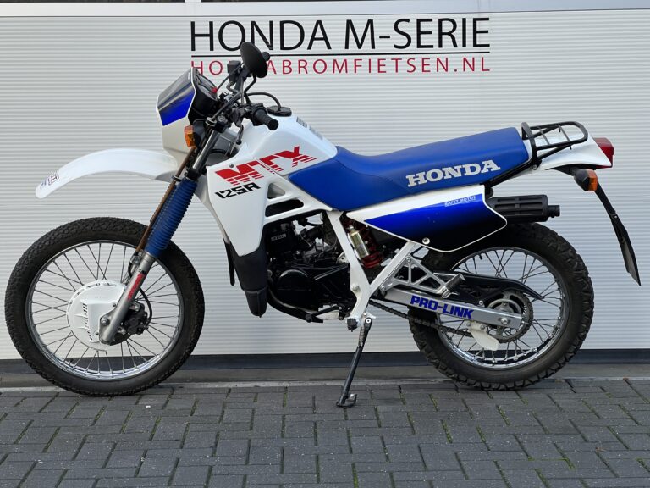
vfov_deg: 19.1
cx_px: 325
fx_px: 1446
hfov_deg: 25.3
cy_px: 244
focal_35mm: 77
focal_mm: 9
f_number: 2.8
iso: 32
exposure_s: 1/99
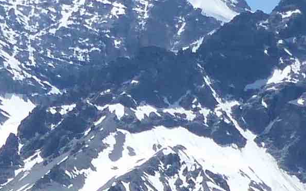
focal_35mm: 273
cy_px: 418
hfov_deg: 7.7
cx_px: 98
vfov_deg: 4.7
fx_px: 2277
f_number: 4
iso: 100
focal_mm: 6.8
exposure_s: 1/1300
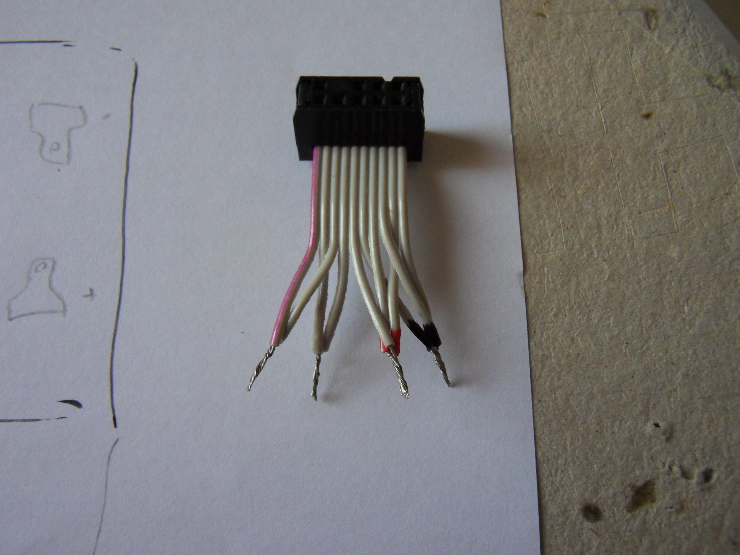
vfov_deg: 44.2
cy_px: 278
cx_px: 370
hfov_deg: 56.8
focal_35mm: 32
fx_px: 684
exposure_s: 1/30
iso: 400
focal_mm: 5.6
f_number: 3.7
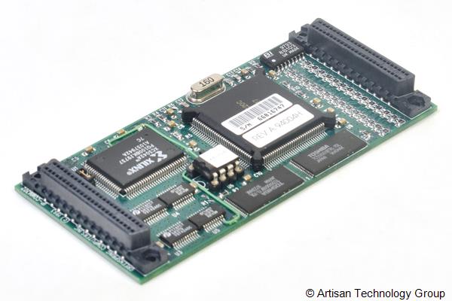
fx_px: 1036
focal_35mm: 82
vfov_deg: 16.6
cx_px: 226
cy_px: 150
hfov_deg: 24.6
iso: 200
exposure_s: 1/200
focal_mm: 55
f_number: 13
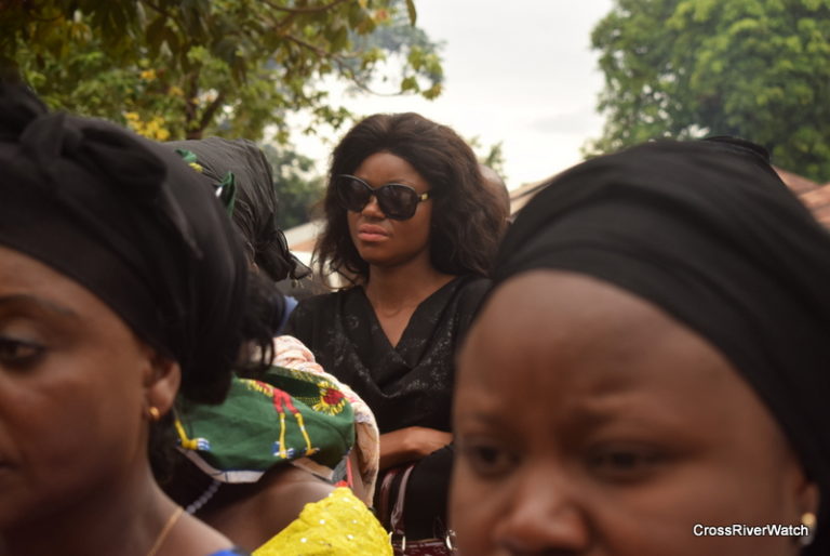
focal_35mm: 82
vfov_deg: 16.6
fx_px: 1904
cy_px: 278
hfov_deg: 24.6
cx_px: 415
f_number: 6.3
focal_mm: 55
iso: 200
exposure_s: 1/200
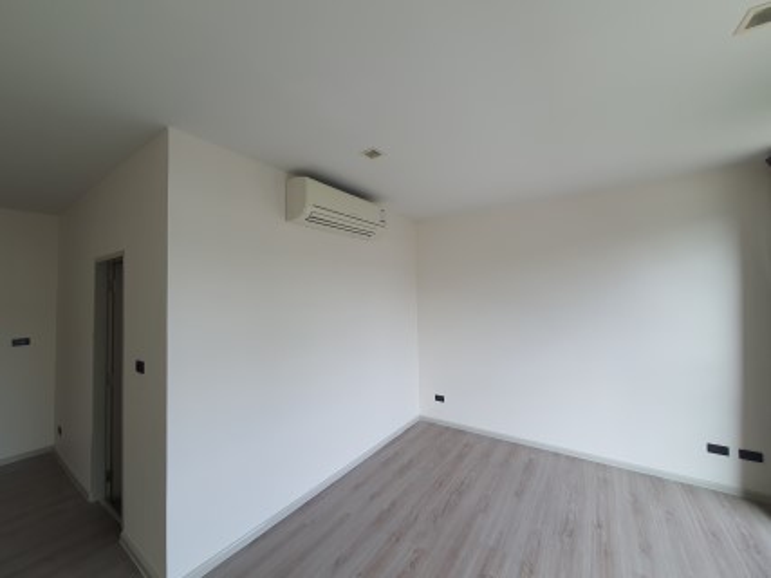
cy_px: 289
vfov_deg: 89.9
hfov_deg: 106.2
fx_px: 289
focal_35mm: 13
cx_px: 386
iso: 50
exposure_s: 1/100
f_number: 2.2
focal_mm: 1.8
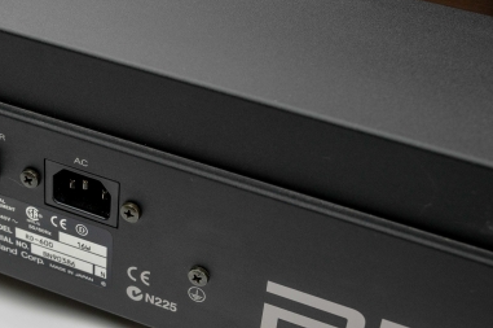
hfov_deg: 28.3
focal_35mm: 71
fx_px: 971
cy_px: 205
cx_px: 172
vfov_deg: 19.1
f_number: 8
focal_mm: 52
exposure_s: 1/100
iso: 1250
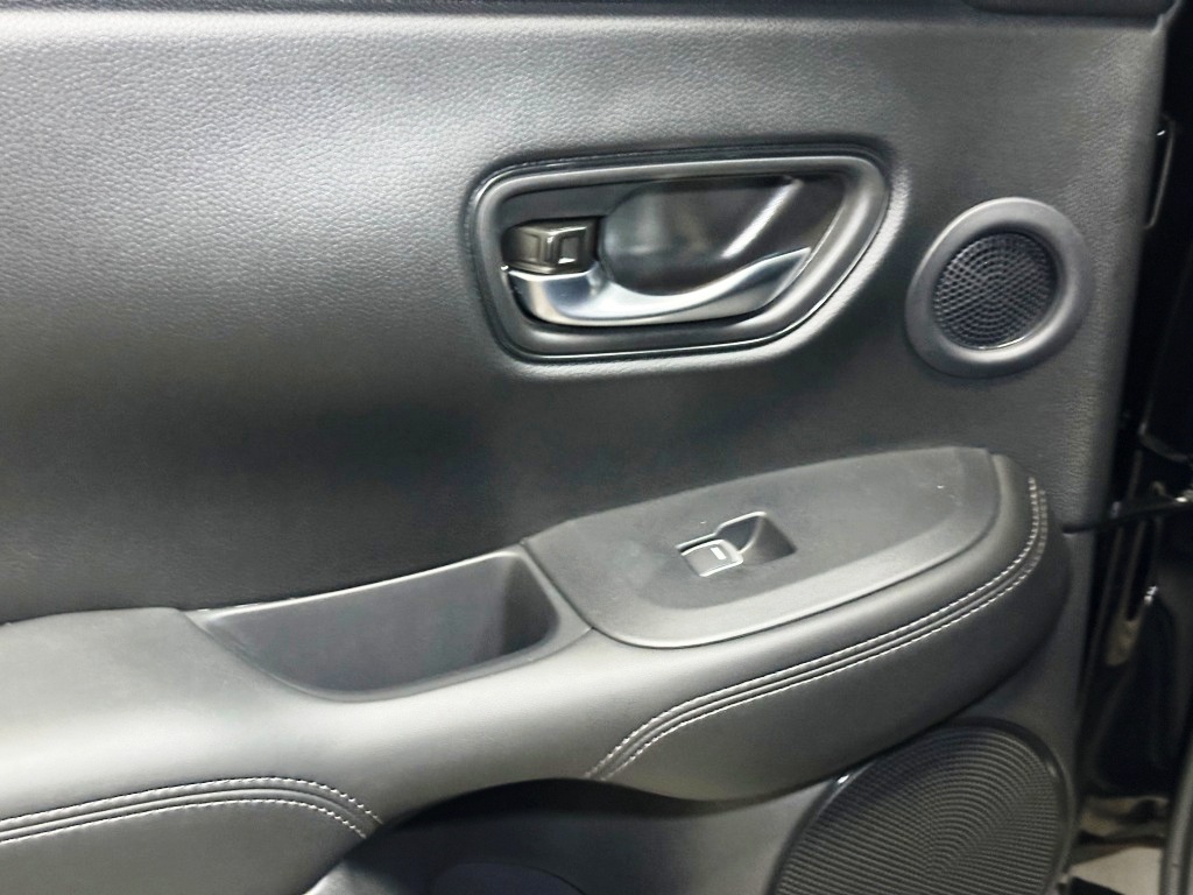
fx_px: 1654
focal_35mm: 48
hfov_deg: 39.7
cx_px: 596
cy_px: 448
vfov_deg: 30.3
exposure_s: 1/24
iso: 640
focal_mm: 6.86
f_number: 1.78
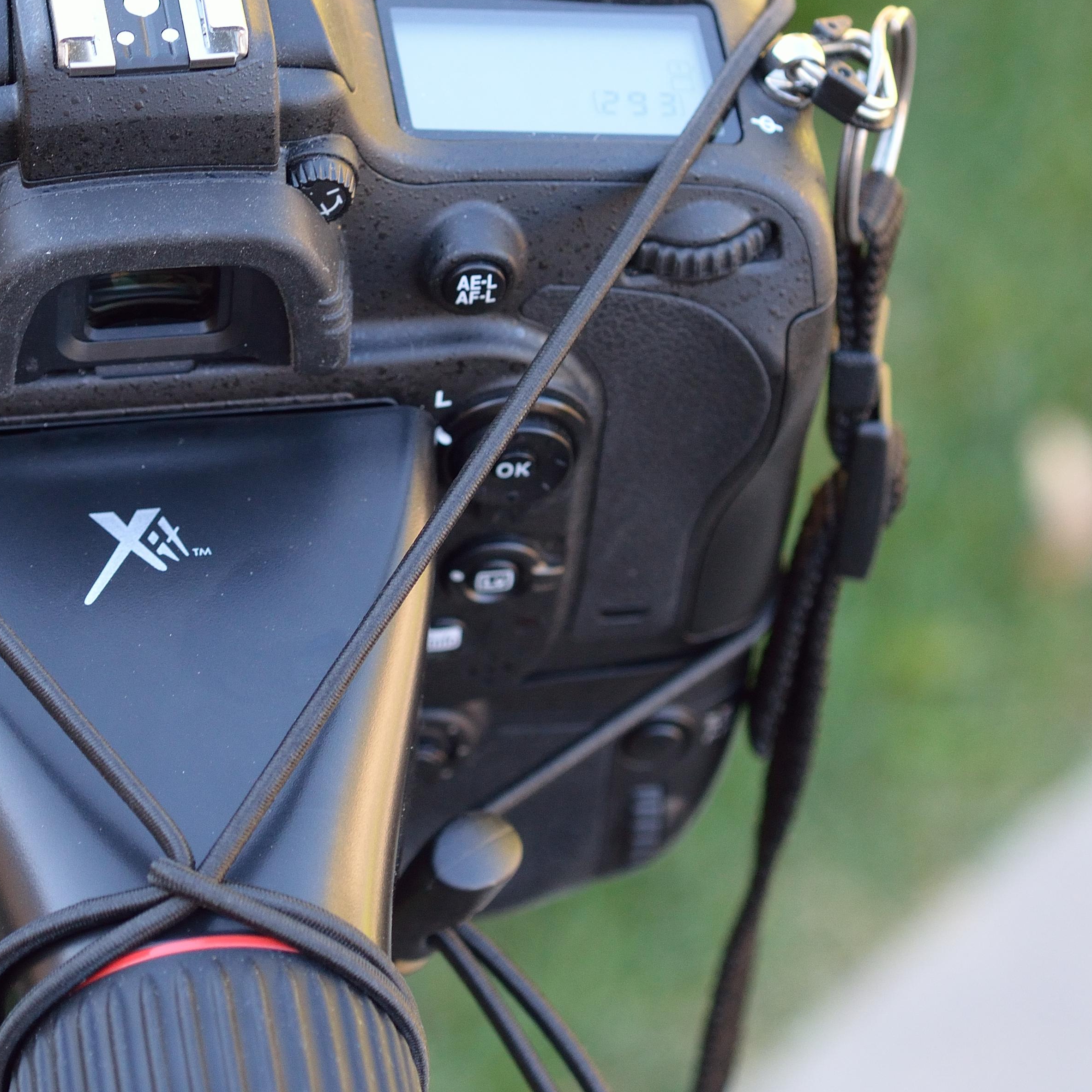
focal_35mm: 159
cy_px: 503
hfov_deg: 11.0
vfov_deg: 11.0
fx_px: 5675
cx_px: 225
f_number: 5
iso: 800
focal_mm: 60
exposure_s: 1/160
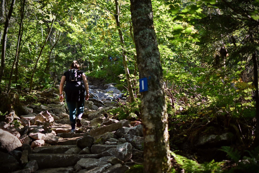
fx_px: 378
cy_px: 86
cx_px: 130
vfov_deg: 25.8
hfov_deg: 37.8
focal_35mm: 52
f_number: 1.8
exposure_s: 1/2500
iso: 900
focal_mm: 35
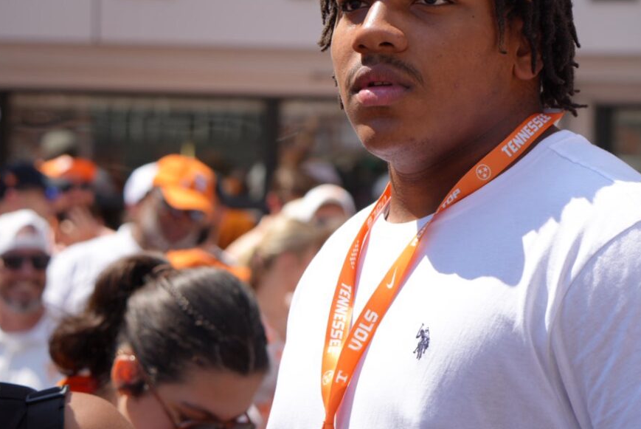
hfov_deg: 14.1
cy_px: 105
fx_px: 2584
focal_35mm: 145
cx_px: 486
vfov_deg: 9.5
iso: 100
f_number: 5.6
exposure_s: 1/400
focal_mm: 82
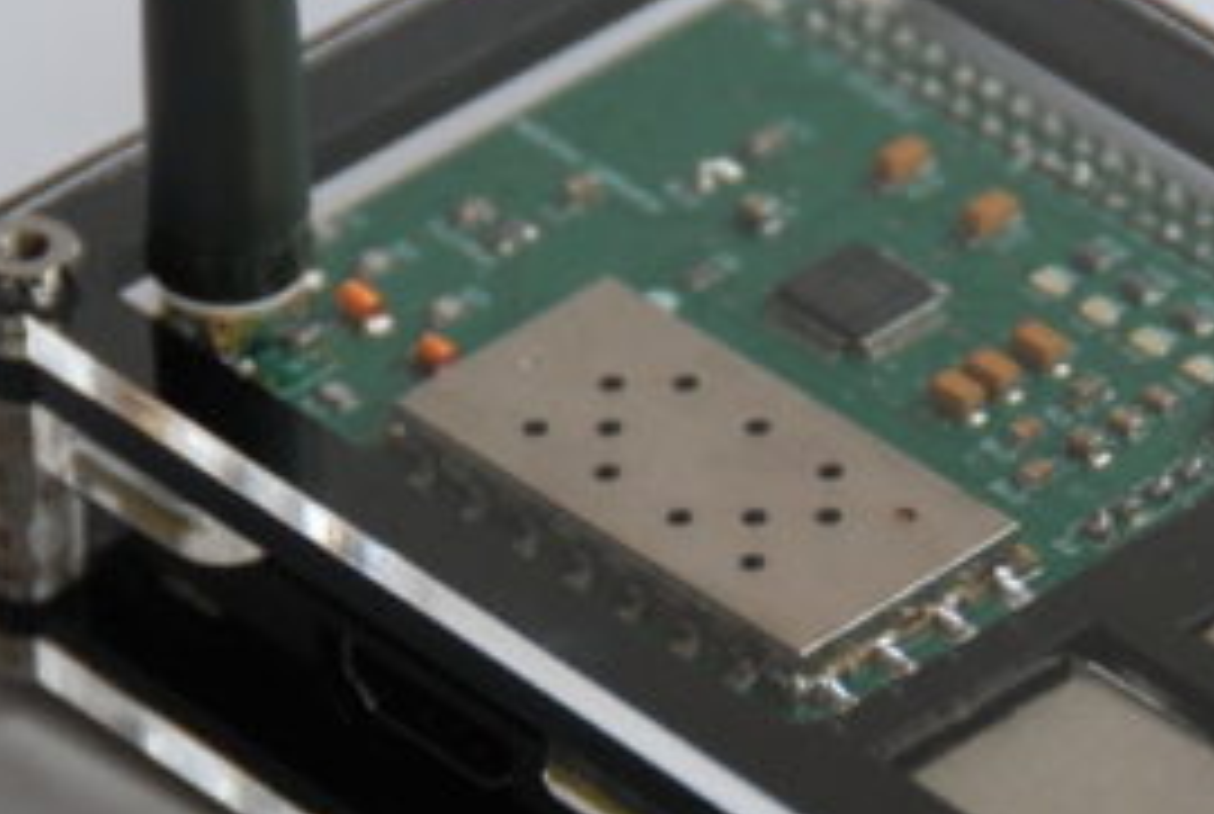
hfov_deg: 3.1
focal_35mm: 666
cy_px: 582
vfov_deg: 2.1
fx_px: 22496
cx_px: 818
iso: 400
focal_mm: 200
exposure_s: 1/60
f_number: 5.6
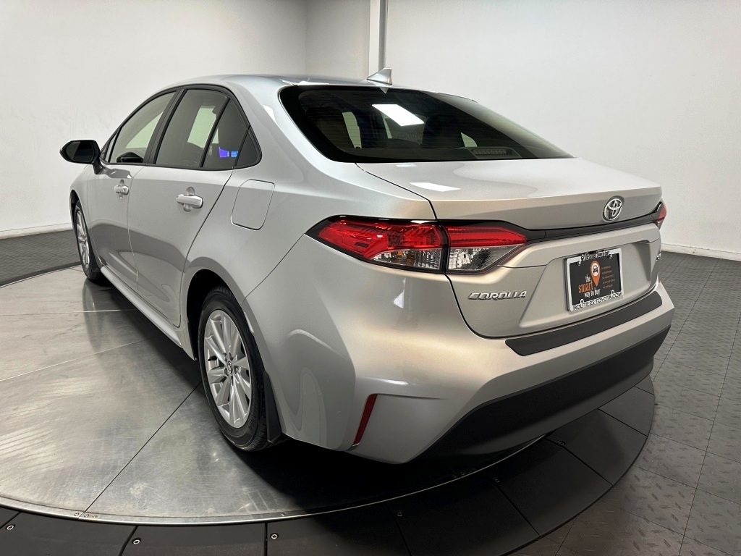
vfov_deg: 56.8
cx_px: 370
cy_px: 278
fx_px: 514
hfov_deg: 71.6
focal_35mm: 24
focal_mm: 6.86
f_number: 1.78
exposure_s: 1/60
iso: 200
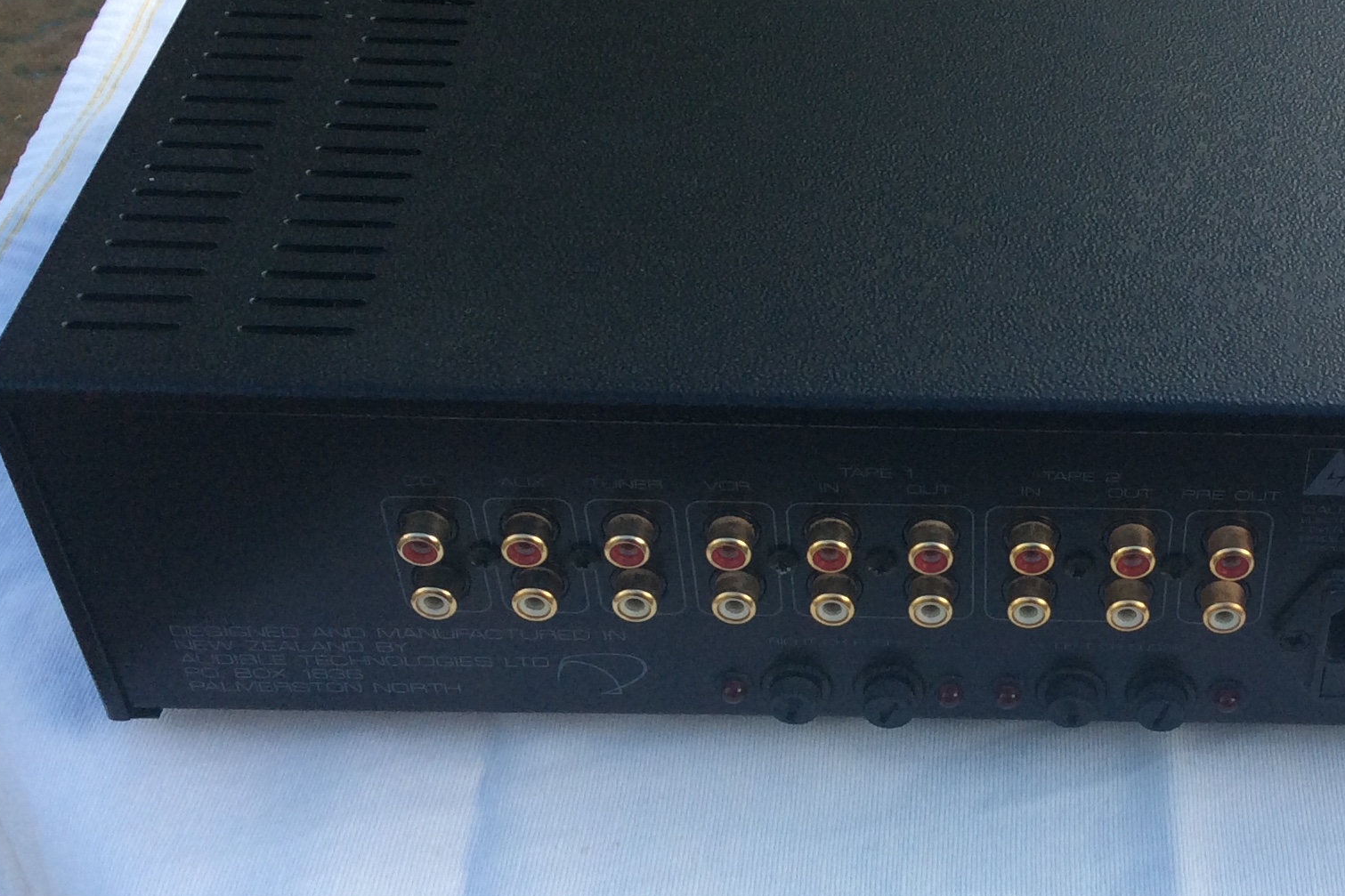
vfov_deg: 23.8
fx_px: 2129
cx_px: 1041
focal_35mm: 57
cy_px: 460
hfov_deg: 34.2
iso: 32
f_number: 2.4
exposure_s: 1/236
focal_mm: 3.3
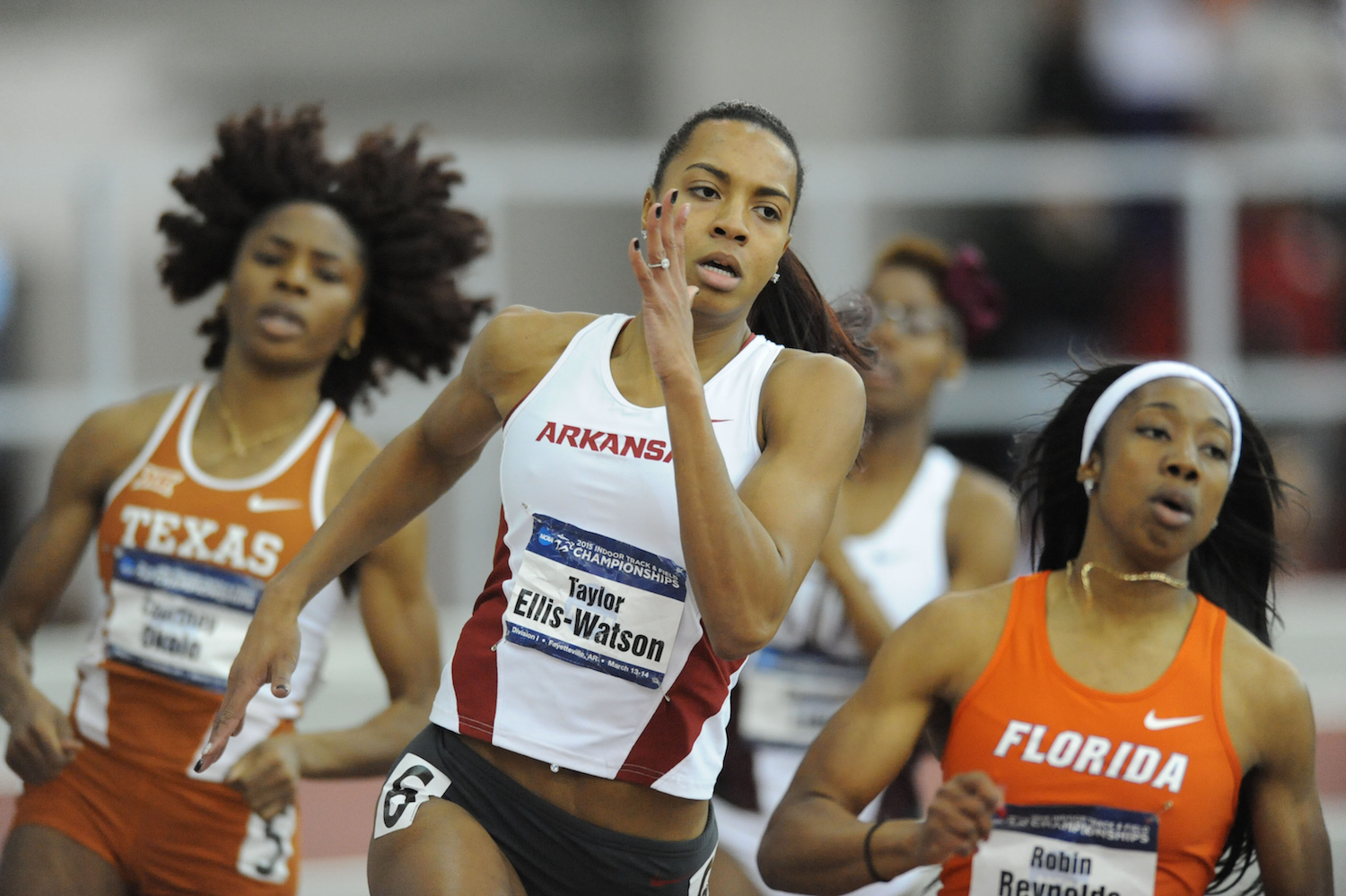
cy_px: 448
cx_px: 673
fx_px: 14950
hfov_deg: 5.2
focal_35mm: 400
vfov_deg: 3.4
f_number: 2.8
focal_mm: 400
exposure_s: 1/1000
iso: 5000
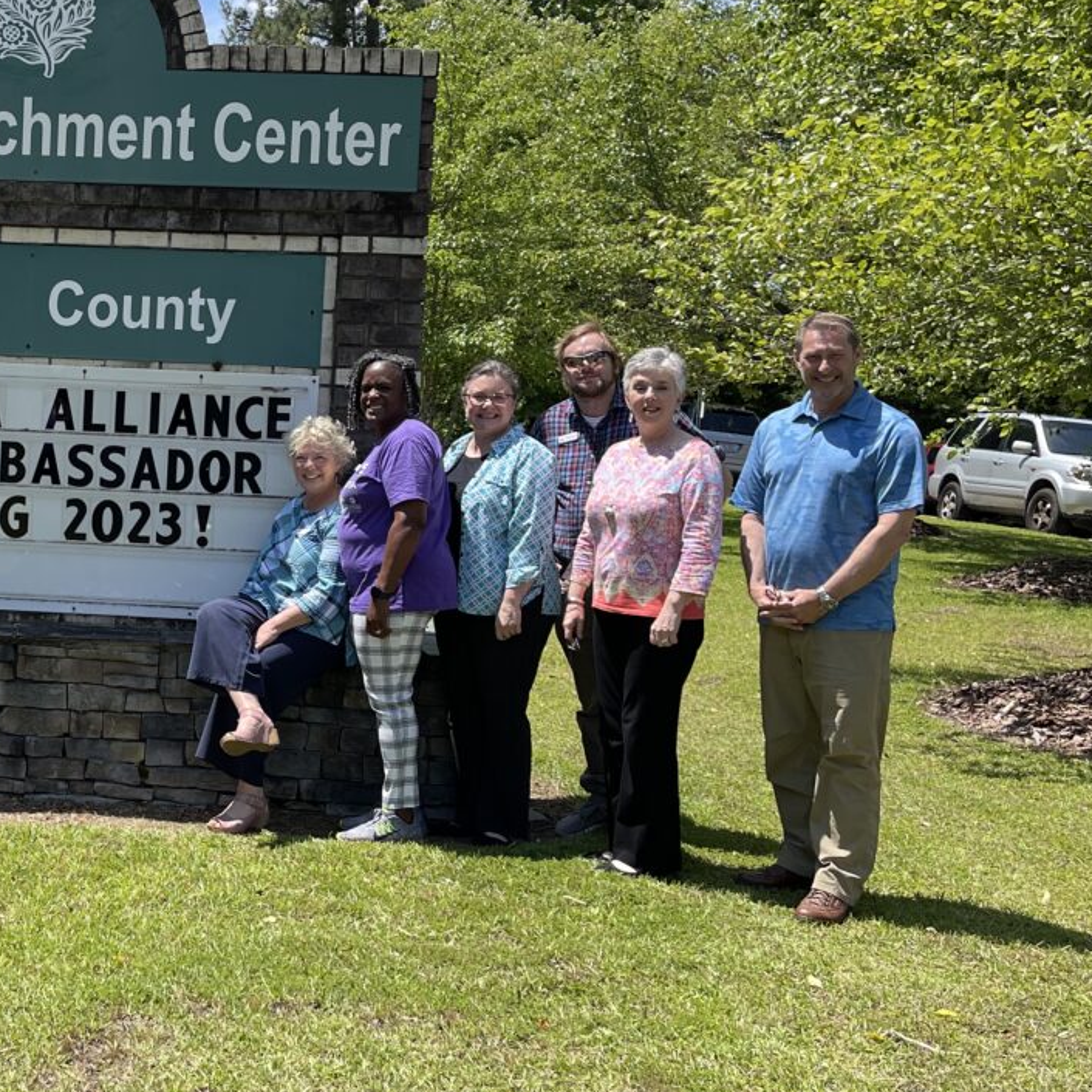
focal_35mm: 50
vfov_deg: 34.0
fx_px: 1785
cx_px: -14
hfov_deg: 31.3
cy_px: 470
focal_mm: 5.1
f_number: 1.6
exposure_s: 1/2660
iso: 50
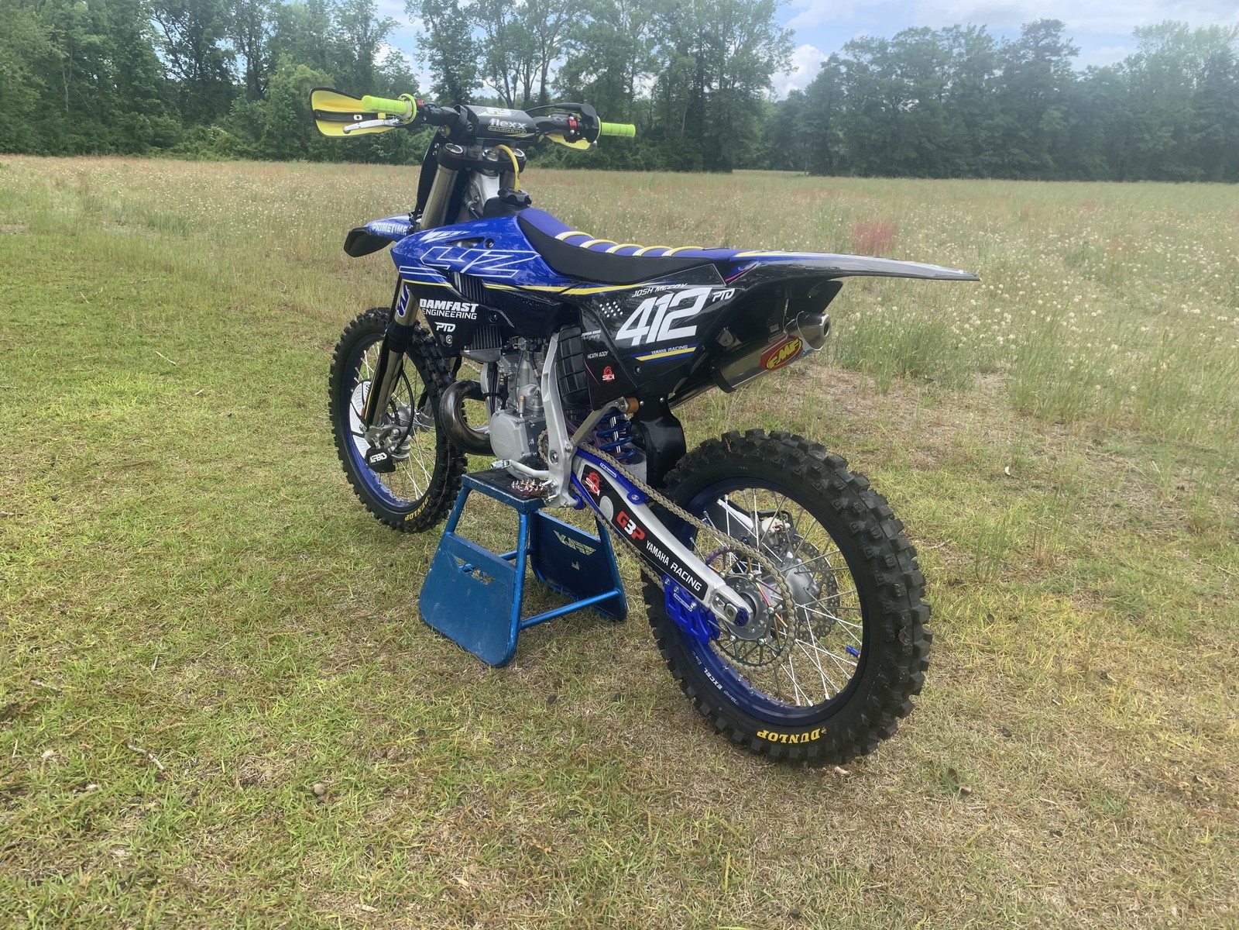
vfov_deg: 53.1
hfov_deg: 67.3
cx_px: 620
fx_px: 931
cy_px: 465
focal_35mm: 26
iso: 25
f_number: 1.8
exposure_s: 1/856
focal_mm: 4.25
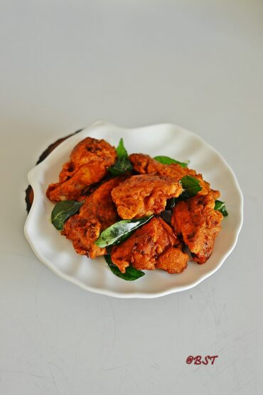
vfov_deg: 27.0
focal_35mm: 75
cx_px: 132
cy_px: 198
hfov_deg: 18.2
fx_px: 822
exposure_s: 1/60
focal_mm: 50
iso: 400
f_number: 2.8
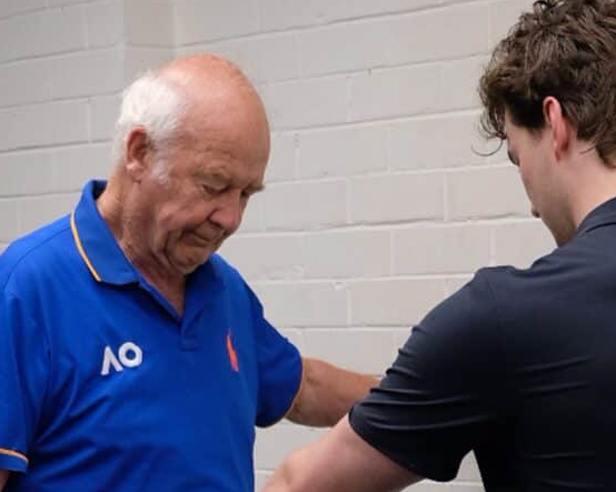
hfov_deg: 15.4
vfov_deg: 11.9
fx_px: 2279
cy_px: 673
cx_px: 375
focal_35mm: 125
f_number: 3.2
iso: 1000
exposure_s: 1/250
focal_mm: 24.3
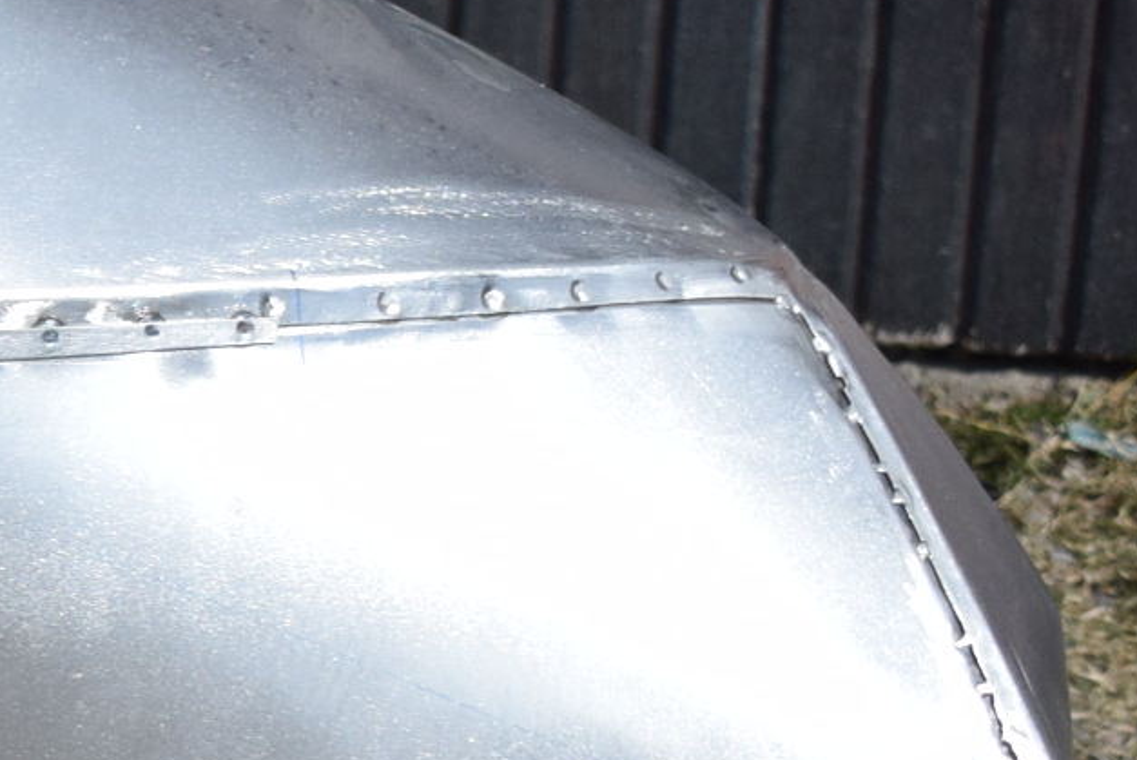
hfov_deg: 9.8
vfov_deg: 7.4
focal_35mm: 186
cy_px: 626
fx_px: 5878
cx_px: -1509
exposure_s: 1/3200
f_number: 5.6
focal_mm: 26
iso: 400
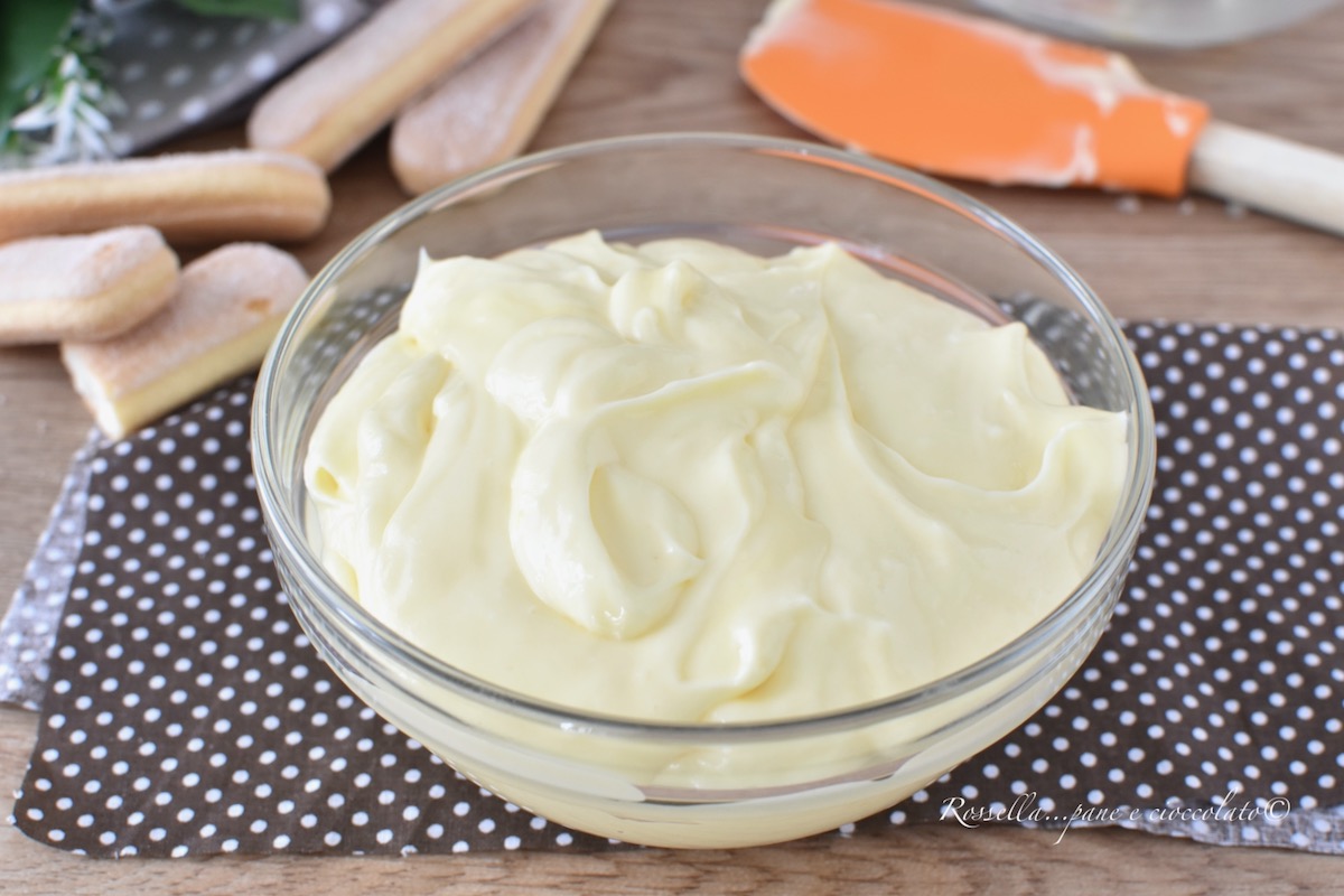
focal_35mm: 52
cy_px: 448
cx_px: 672
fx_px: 1960
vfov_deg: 25.8
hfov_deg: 37.9
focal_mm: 35
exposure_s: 1/13
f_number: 5
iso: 1000
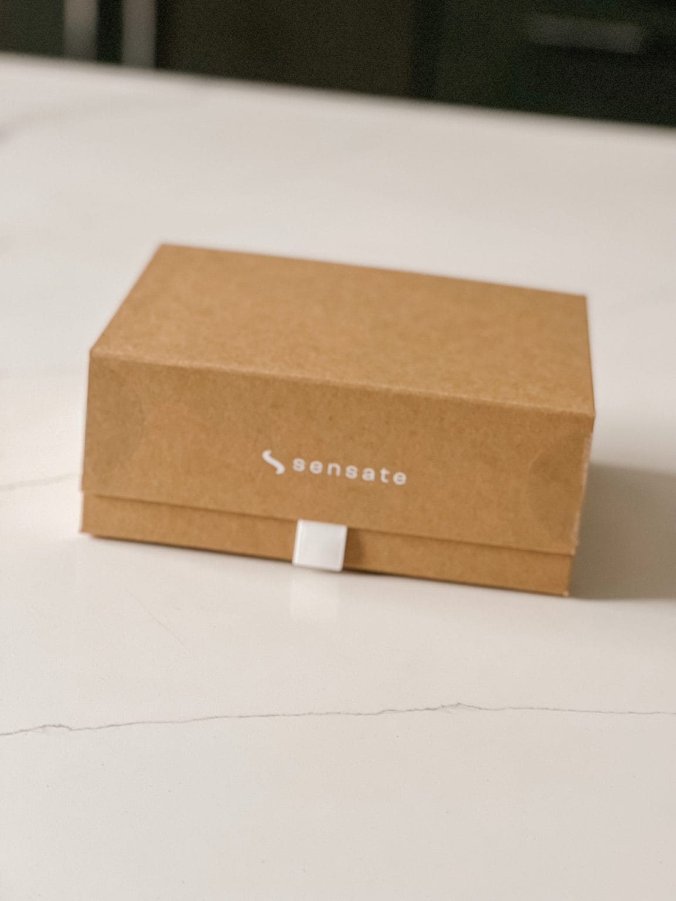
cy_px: 450
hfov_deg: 19.1
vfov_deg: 25.3
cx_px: 338
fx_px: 2005
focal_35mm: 77
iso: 250
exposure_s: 1/40
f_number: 2.8
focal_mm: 9
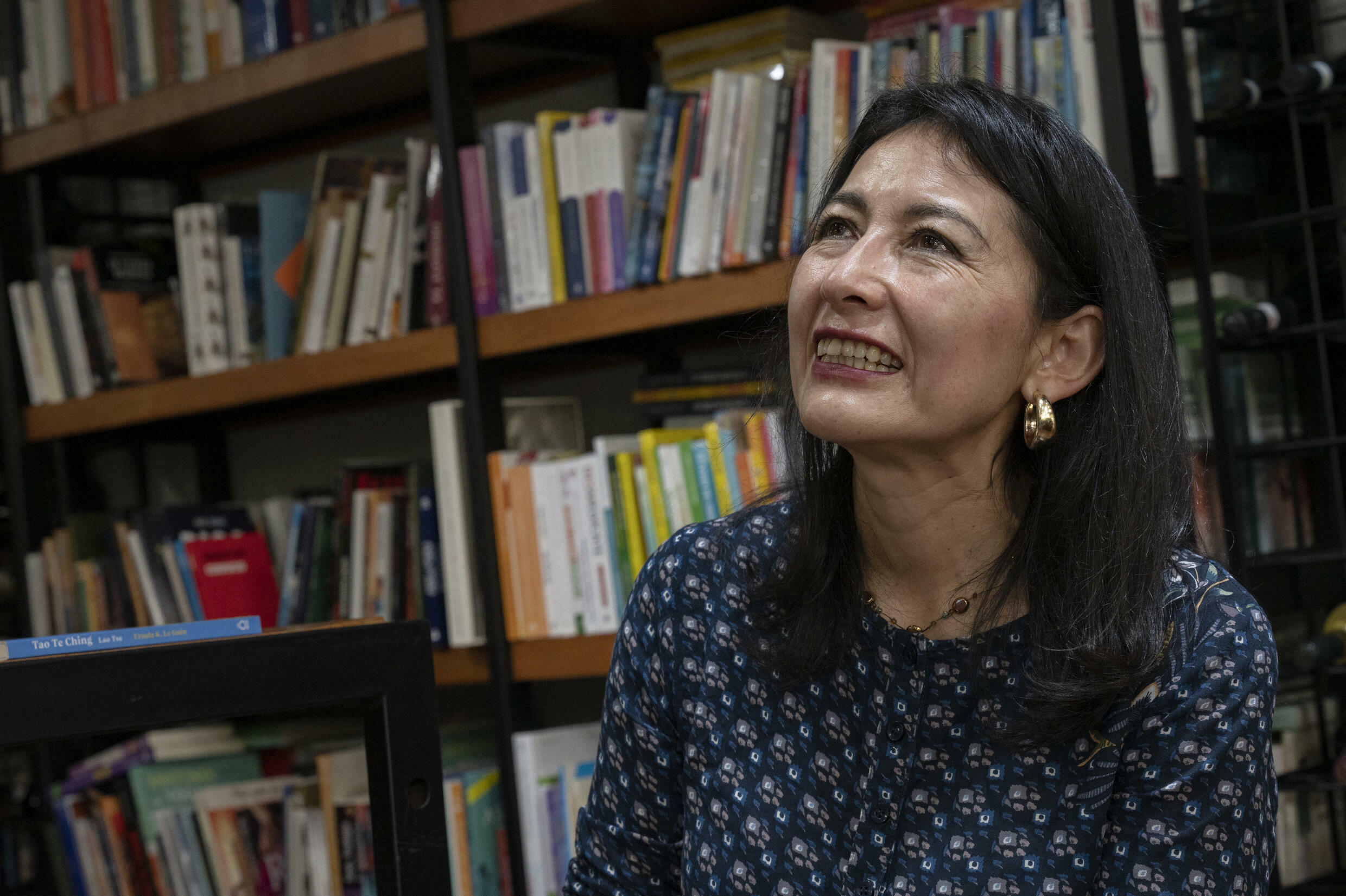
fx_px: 2615
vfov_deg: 19.4
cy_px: 448
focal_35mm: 70
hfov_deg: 28.9
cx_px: 673
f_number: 8
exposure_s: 1/200
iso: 4000
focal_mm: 70
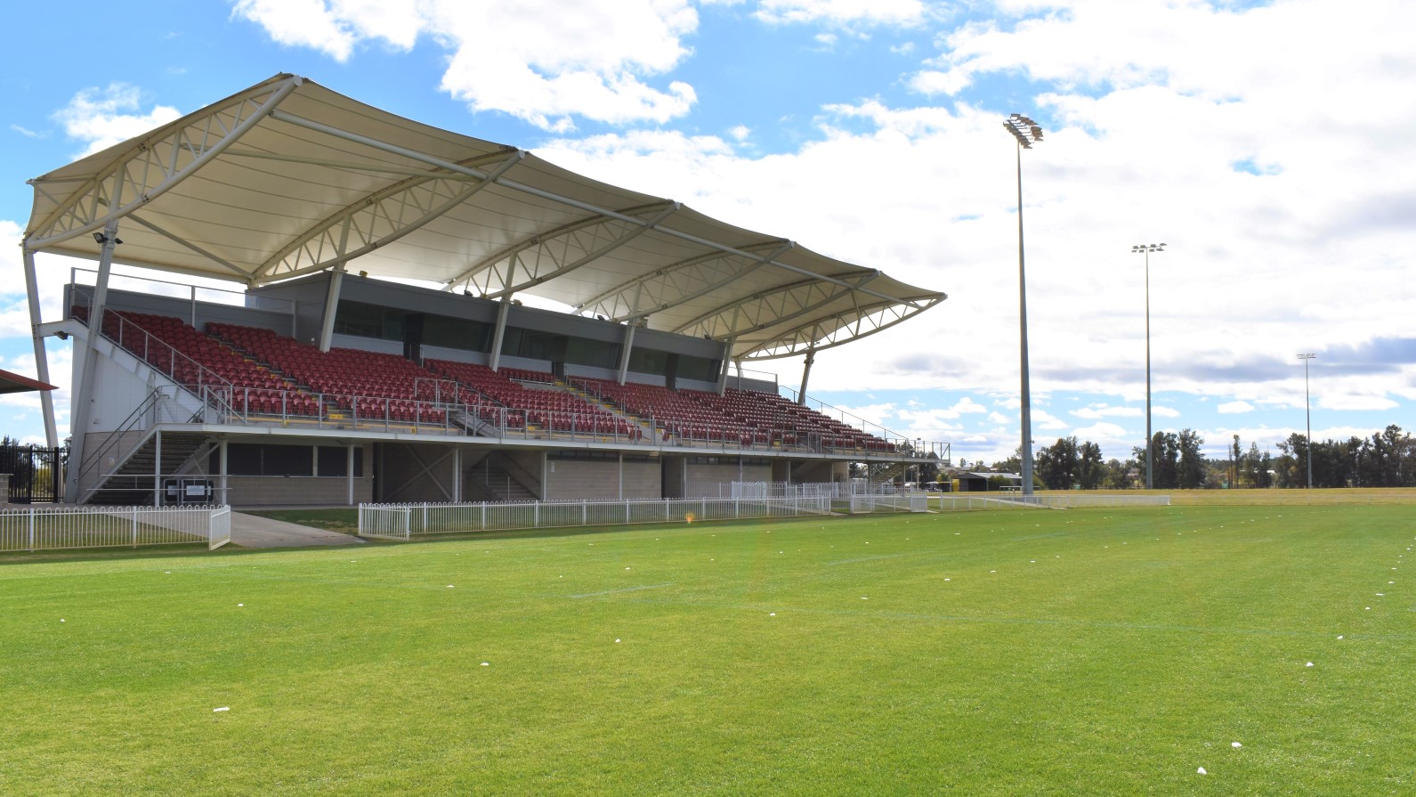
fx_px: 1202
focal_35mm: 32
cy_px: 425
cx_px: 708
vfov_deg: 36.7
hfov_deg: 61.0
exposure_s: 1/200
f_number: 13
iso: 100
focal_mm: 20
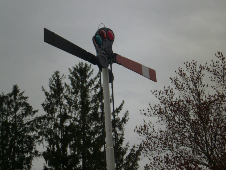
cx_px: 113
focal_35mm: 105
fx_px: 686
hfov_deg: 18.7
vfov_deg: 14.1
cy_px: 85
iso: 100
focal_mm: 18.6
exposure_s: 1/800
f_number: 5.9
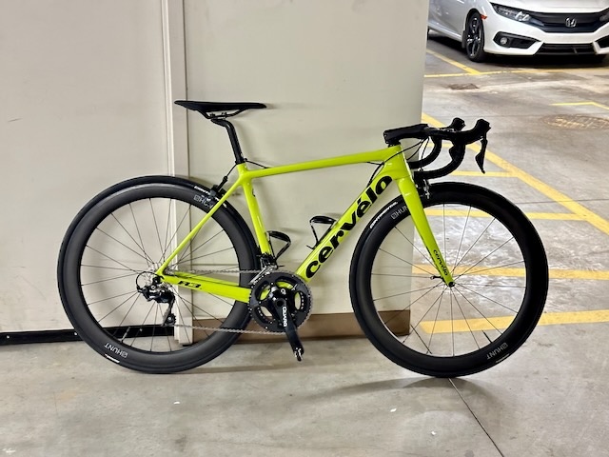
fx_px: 844
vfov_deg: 30.3
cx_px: 304
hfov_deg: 39.7
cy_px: 228
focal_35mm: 48
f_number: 1.78
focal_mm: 6.86
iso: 500
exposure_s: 1/30
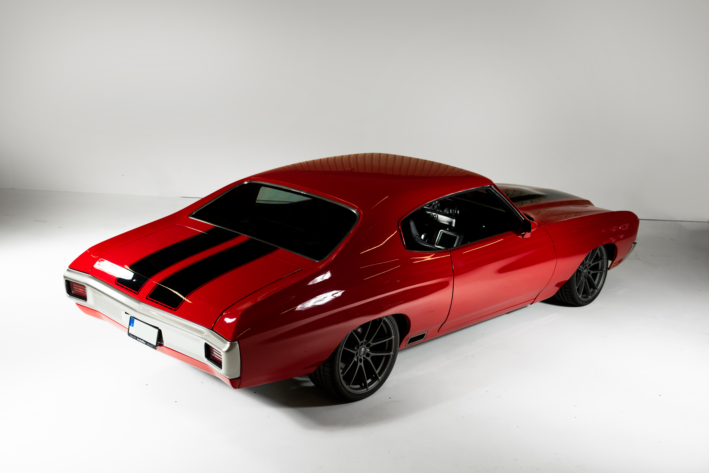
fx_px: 946
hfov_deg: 41.1
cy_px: 236
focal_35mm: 48
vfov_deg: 28.1
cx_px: 354
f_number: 4.5
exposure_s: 1/160
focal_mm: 48
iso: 400
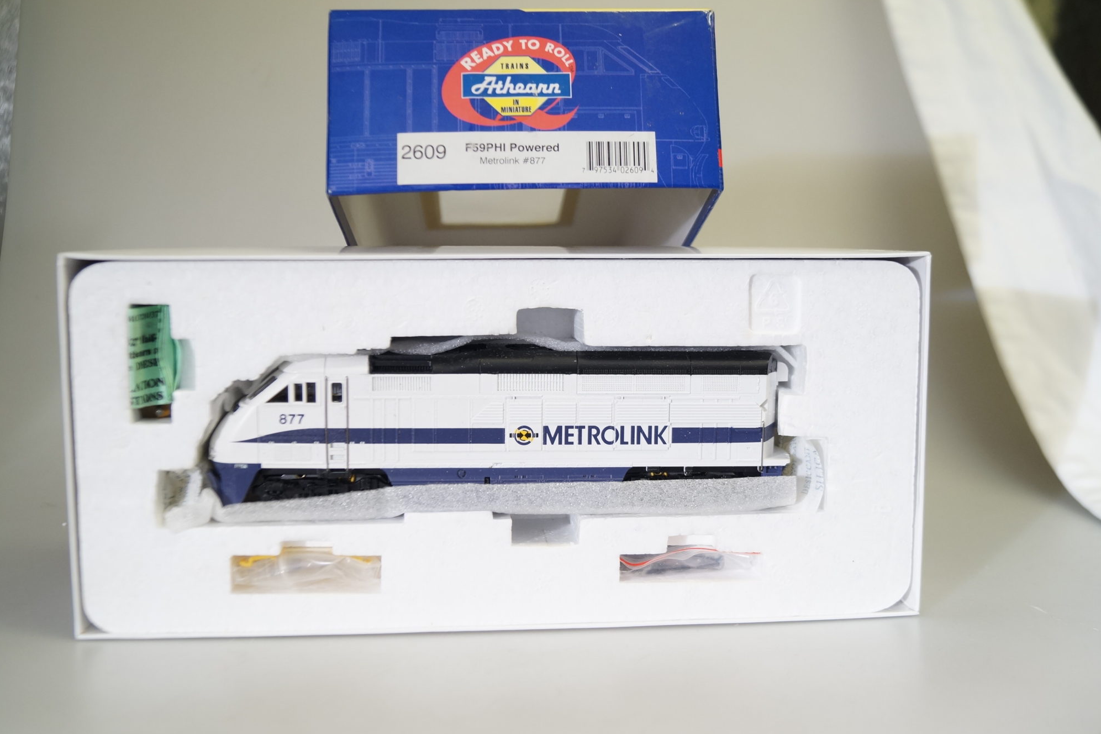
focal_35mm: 37
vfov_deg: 35.9
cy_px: 366
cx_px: 554
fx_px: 1131
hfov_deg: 51.9
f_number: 4
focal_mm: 24
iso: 500
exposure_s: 1/160
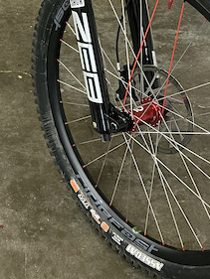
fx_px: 598
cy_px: 35
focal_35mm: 74
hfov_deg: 19.7
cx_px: 42
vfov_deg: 25.6
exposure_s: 1/60
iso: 250
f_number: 1.5
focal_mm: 5.7
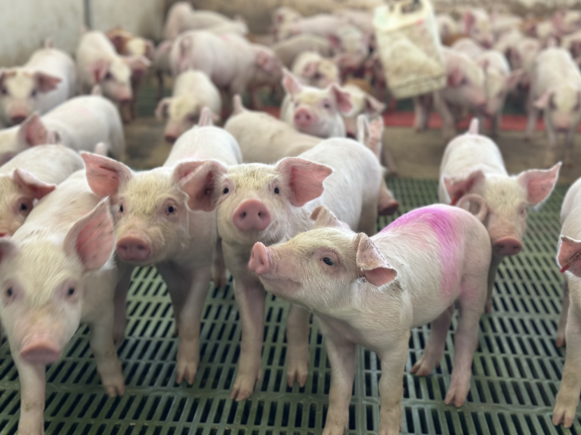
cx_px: 307
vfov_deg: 26.5
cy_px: 243
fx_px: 923
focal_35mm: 55
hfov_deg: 34.9
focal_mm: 6.86
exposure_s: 1/60
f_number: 1.78
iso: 320
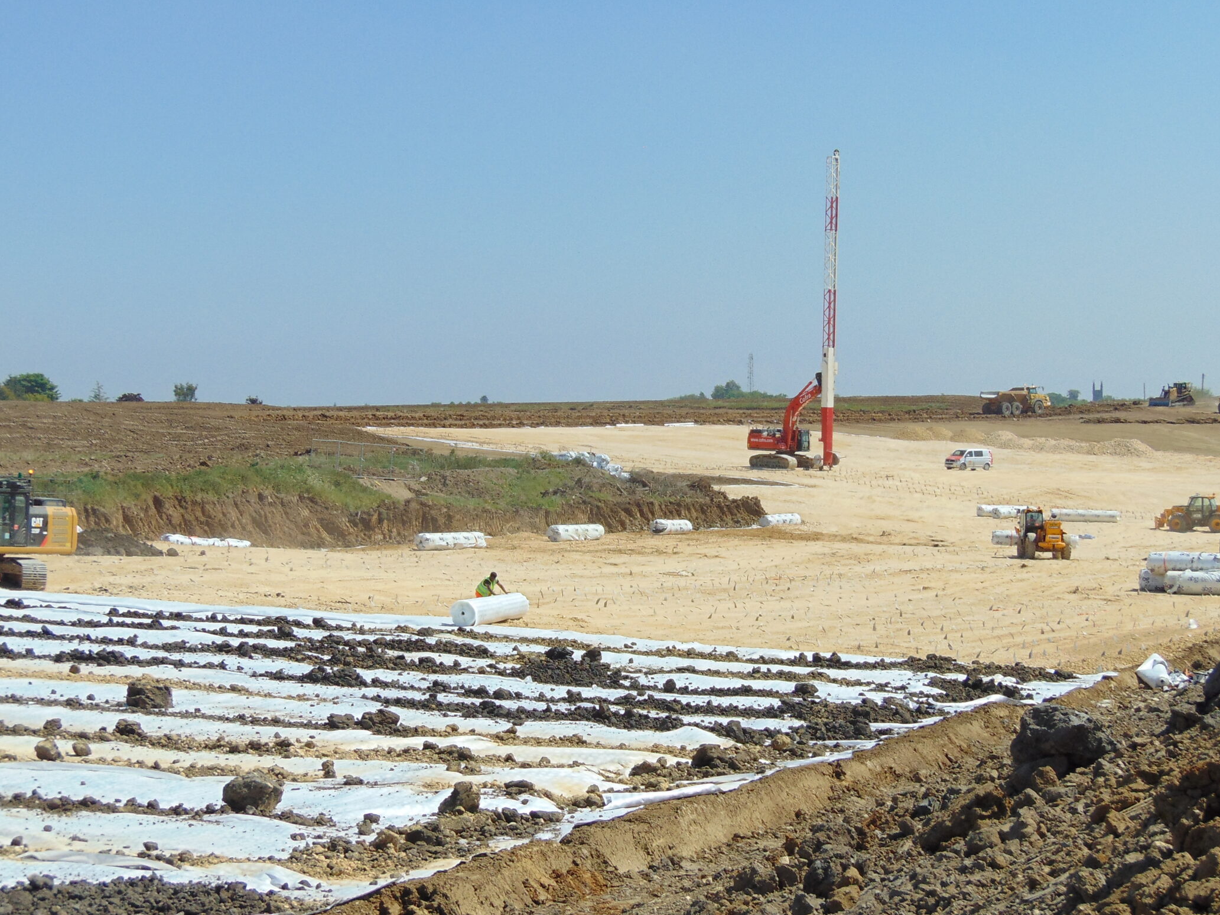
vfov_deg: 16.8
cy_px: 552
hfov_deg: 22.3
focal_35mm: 88
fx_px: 3102
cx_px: 633
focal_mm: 12.8
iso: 80
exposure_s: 1/200
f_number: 9.6
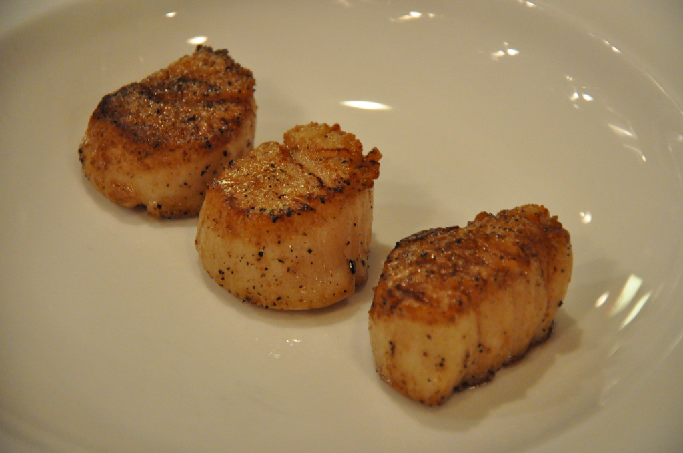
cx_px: 342
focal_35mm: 158
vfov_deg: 8.7
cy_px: 226
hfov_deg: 13.1
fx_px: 2984
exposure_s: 1/80
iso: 3200
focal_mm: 105
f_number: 5.6
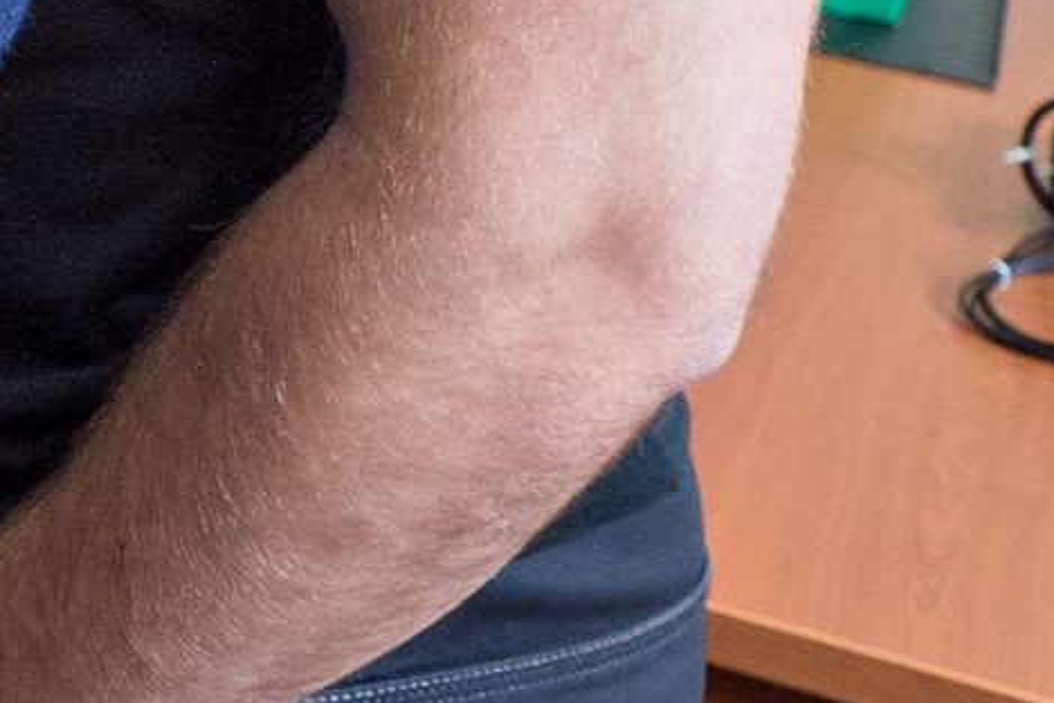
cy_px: -535
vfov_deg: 10.0
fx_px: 3836
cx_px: -1816
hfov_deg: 11.5
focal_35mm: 131
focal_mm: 24
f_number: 5.6
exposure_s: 1/125
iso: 1600
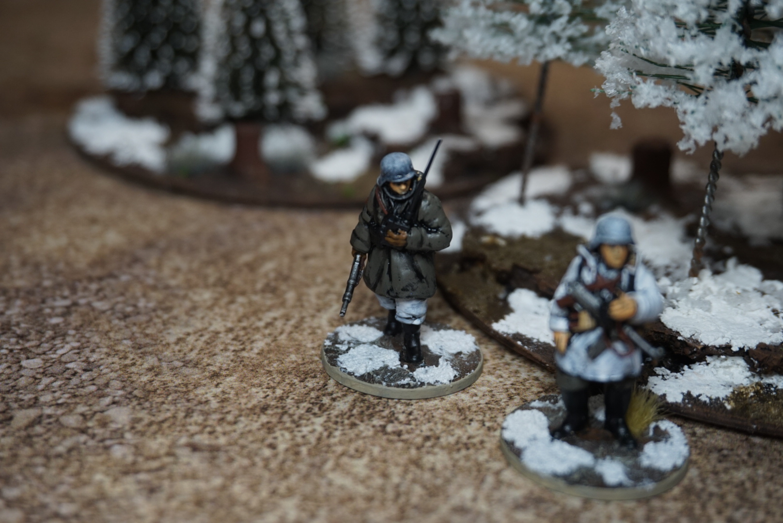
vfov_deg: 27.3
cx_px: 392
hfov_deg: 39.9
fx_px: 1077
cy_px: 262
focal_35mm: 50
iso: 250
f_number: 5
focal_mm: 33
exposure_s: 1/60
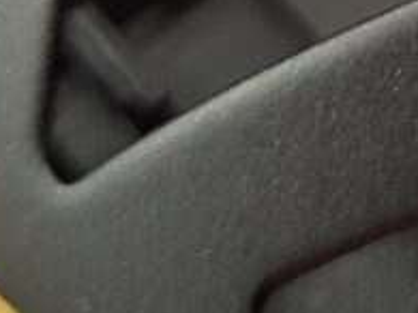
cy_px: -492
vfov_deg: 7.0
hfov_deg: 9.6
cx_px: 727
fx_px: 2377
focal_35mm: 197
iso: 140
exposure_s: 1/60
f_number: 1.89
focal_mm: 5.43
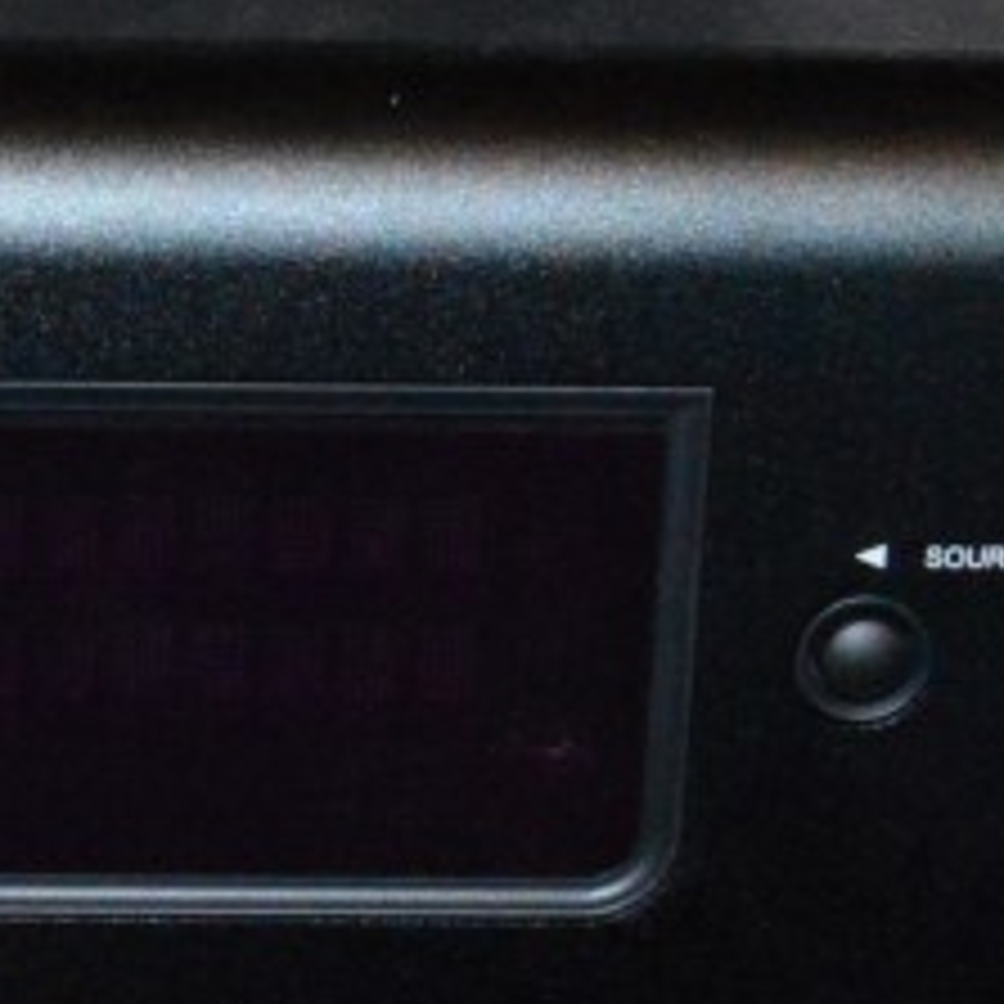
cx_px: -423
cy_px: 369
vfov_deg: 8.2
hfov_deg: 8.1
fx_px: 6992
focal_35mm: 213
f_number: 3.8
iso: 3200
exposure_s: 1/60
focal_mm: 23
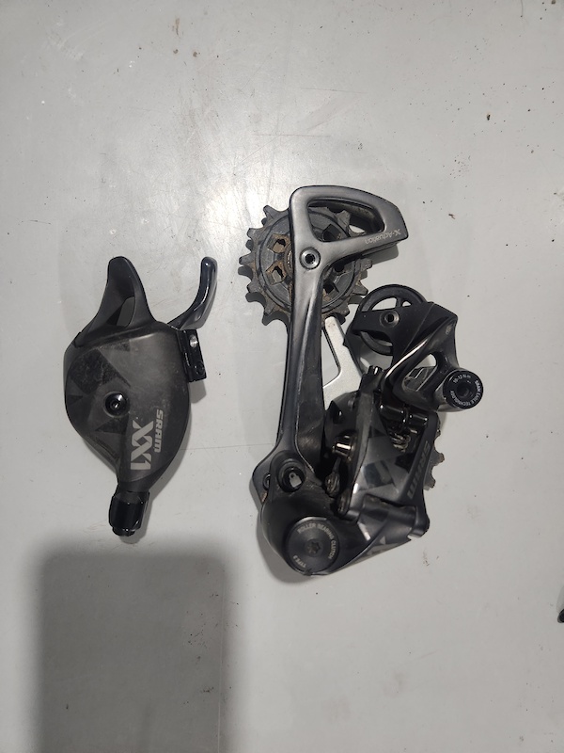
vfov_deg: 73.9
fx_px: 500
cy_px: 376
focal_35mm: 23
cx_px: 282
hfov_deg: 58.9
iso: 640
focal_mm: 5.4
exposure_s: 1/40
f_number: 1.8
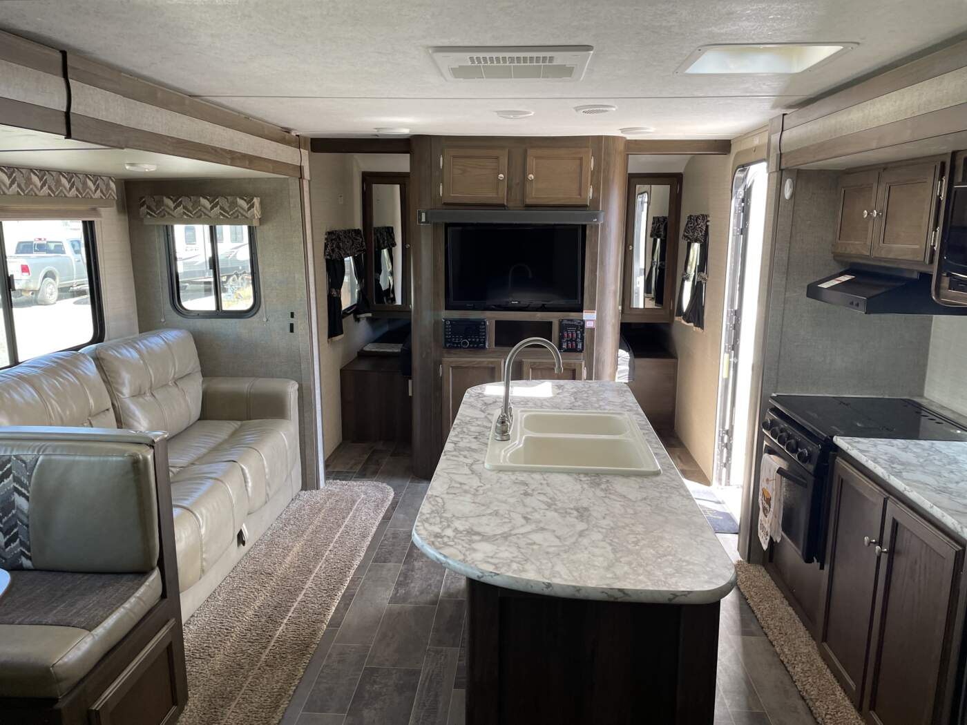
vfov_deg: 53.1
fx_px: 726
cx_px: 484
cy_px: 362
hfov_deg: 67.3
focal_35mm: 26
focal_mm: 4.2
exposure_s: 1/121
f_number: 1.6
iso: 100
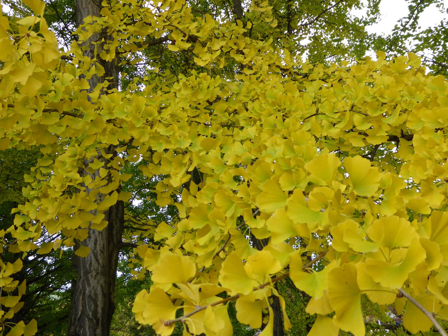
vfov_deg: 41.8
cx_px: 224
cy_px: 168
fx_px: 440
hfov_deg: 54.0
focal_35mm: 34
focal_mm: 5.8
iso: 160
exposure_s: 1/250
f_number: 3.6
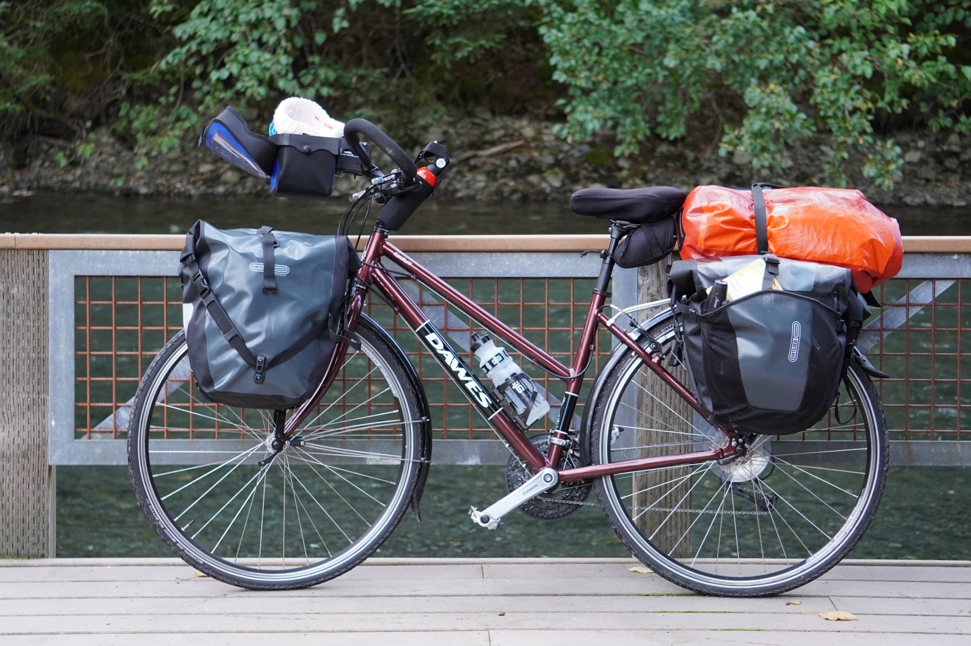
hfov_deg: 24.6
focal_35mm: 82
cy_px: 323
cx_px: 486
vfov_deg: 16.5
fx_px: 2224
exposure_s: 1/160
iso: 1000
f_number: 4.5
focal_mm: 55
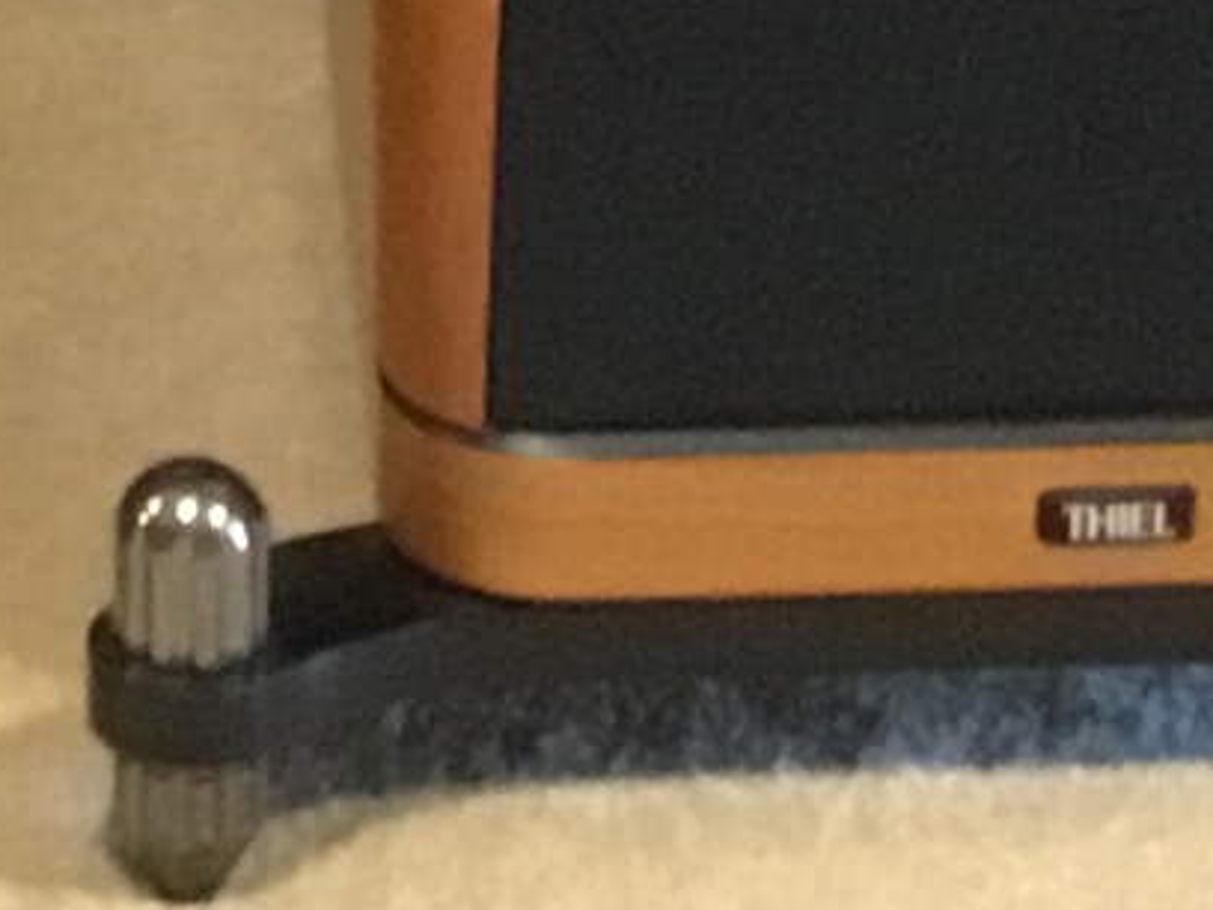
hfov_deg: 7.9
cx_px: -89
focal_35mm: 248
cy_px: -2061
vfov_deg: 5.5
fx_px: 8690
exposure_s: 1/17
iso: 500
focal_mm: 3.3
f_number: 2.4
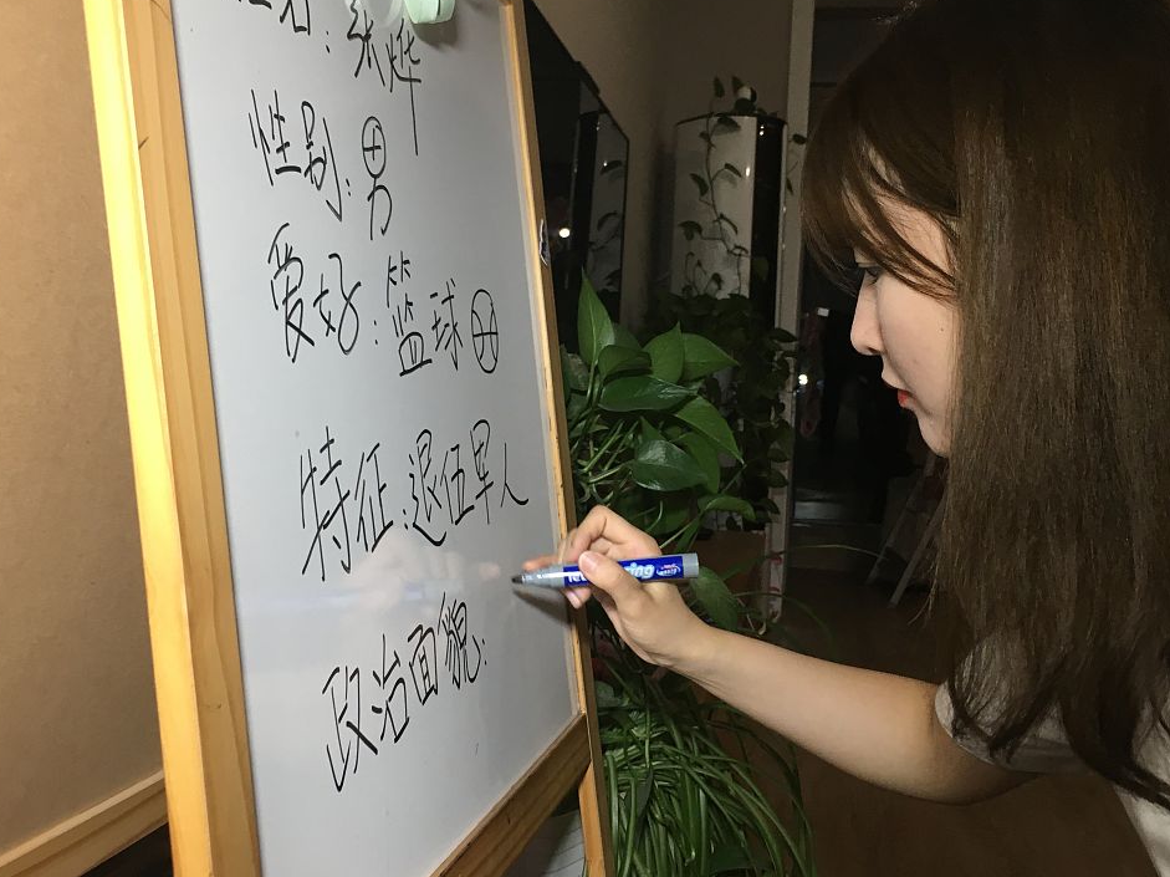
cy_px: 442
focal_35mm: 37
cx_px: 588
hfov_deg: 50.2
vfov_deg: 38.6
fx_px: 1250
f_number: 2.2
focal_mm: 4.15
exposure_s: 1/33
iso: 100
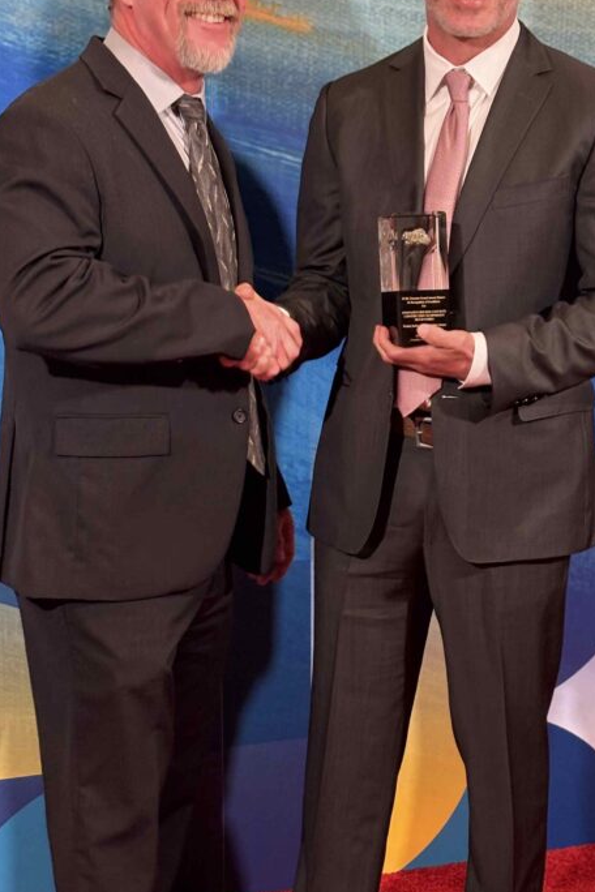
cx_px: 371
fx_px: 2008
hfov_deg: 16.8
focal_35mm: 81
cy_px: 484
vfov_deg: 25.1
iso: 125
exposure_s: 1/60
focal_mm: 5.96
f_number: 1.6
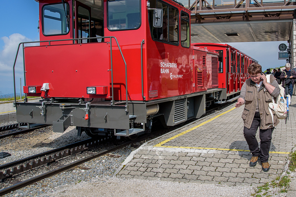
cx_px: 196
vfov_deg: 37.6
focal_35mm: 35
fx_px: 288
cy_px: 68
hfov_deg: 53.4
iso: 400
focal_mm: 24
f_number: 11
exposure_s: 1/1000
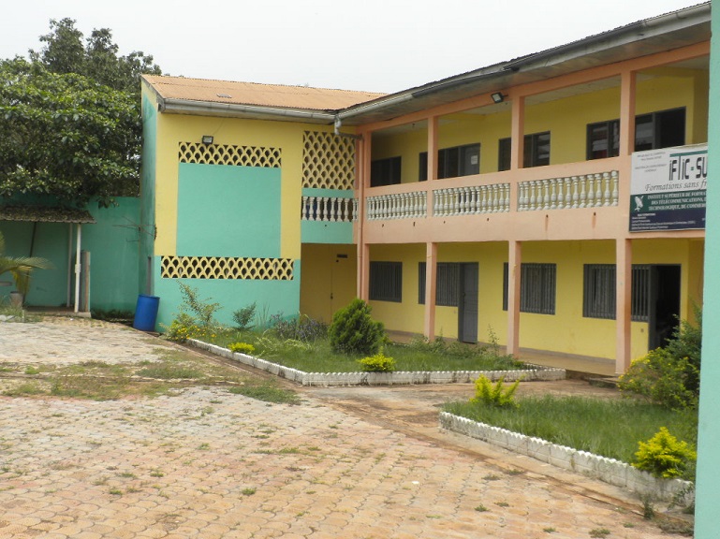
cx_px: 360
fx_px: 1081
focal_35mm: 52
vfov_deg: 28.0
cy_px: 270
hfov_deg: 36.8
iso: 64
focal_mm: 9.1
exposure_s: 1/67.4
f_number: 11
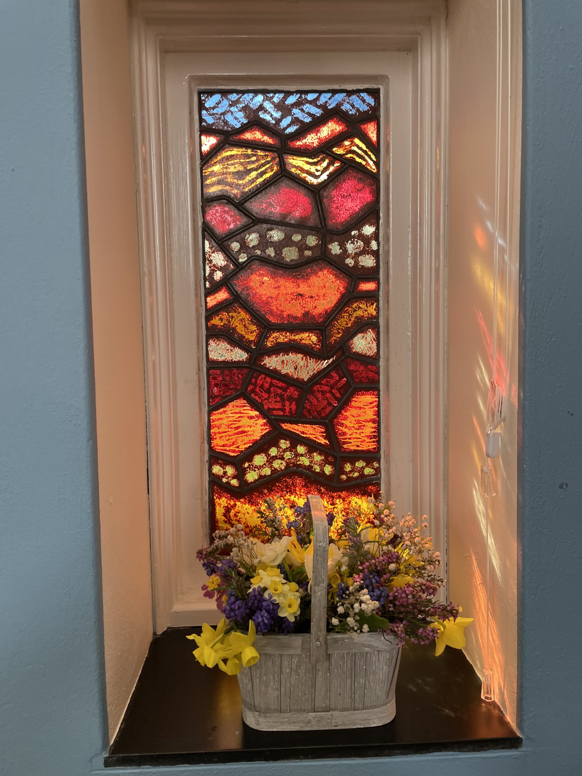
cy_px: 388
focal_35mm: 26
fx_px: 583
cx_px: 291
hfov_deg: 53.1
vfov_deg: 67.3
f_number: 1.6
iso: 100
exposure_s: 1/121
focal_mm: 4.2
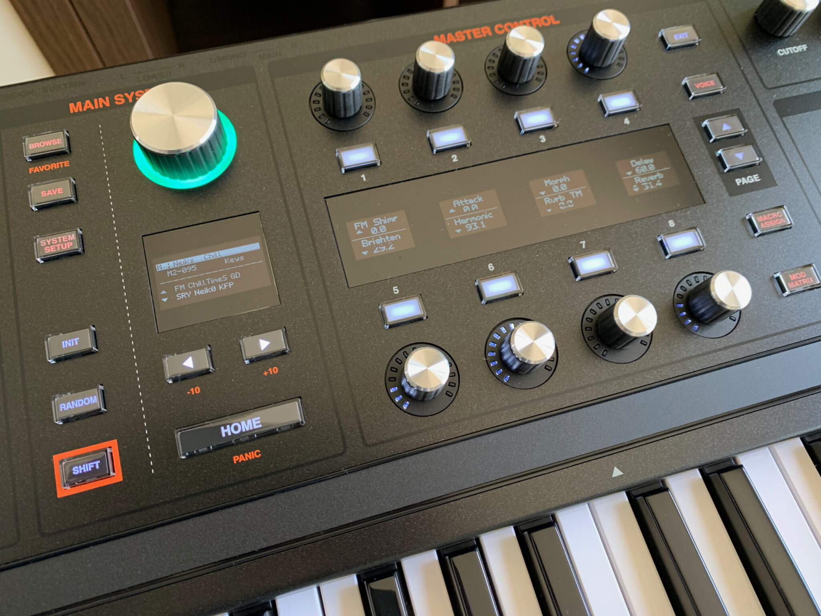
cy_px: 308
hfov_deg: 67.3
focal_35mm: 26
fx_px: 617
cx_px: 410
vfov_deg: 53.1
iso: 160
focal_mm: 4.25
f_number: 1.8
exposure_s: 1/60
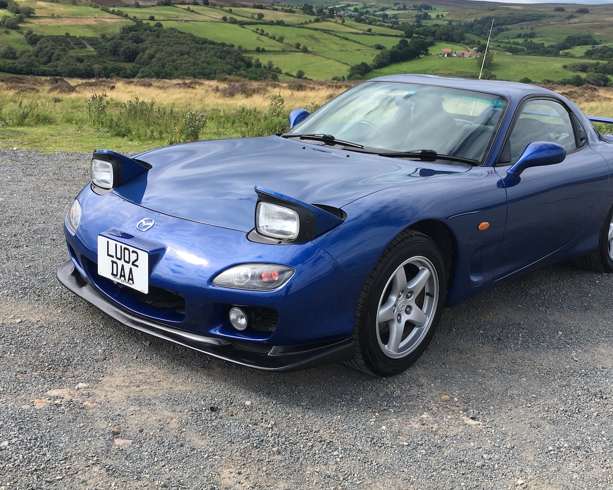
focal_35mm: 41
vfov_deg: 36.4
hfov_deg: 44.6
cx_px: 356
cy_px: 214
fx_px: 744
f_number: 2.2
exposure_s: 1/894
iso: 25
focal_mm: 4.15
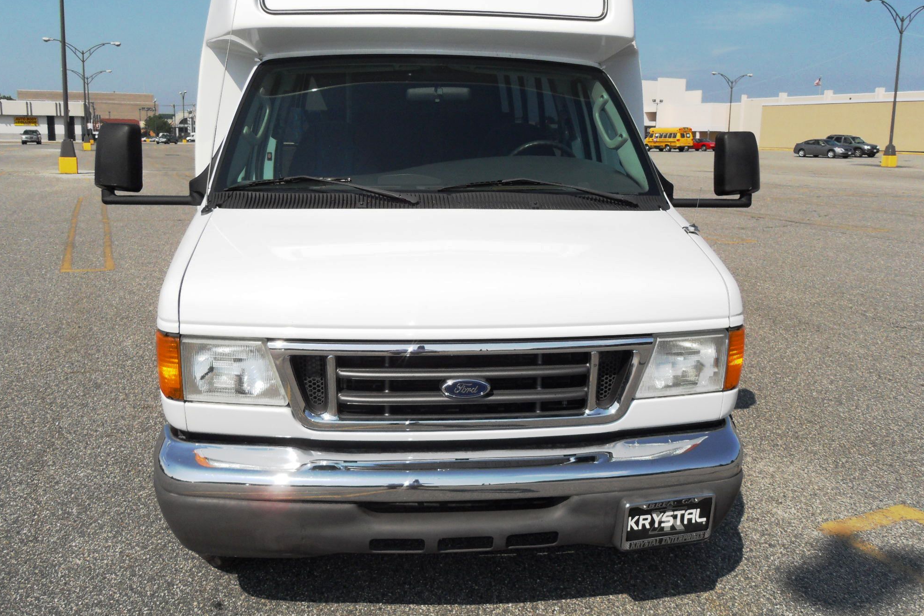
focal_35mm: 30
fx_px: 770
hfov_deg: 61.9
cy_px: 261
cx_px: 455
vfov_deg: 43.5
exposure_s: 1/750
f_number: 7.1
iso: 120
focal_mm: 6
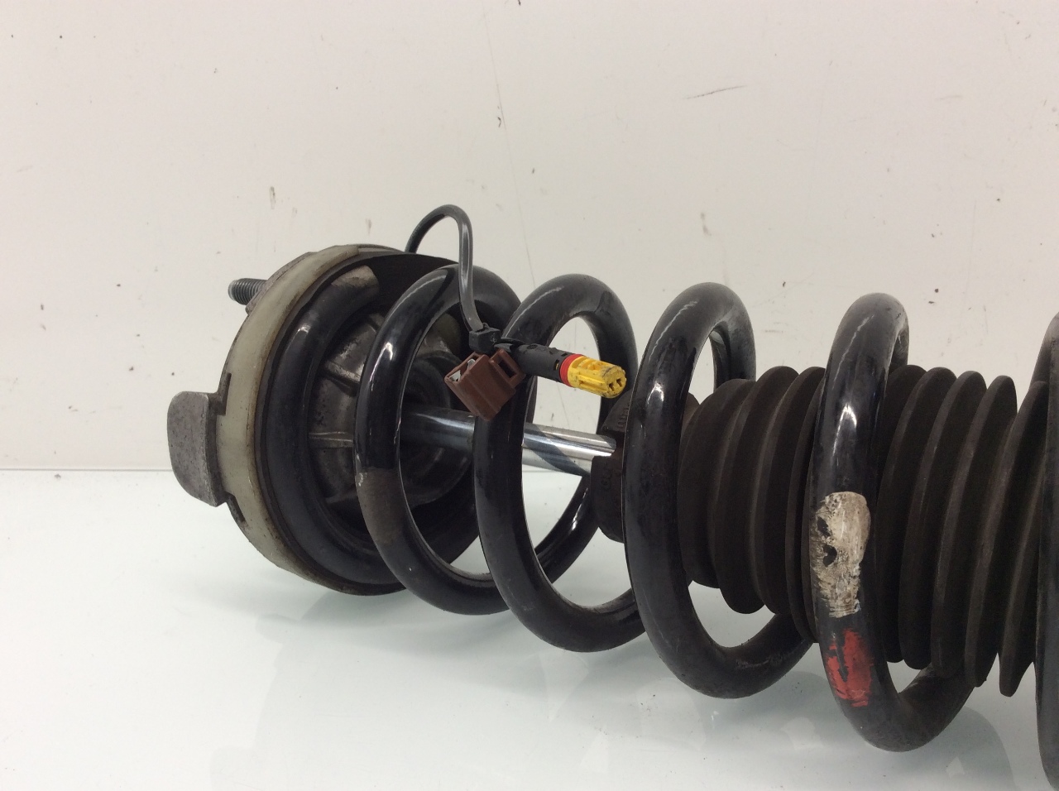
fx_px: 978
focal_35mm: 32
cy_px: 396
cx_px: 530
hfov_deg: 56.9
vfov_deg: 44.1
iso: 32
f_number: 2.4
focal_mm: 3.3
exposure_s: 1/40
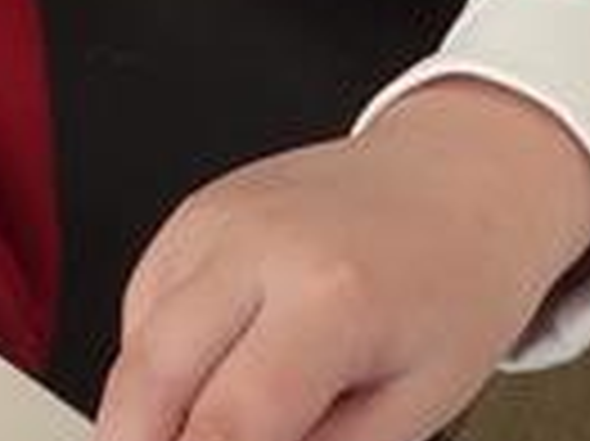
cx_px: 527
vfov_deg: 5.9
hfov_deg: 7.8
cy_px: 153
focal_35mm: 252
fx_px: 4291
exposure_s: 1/33
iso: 40
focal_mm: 3.3
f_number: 2.4
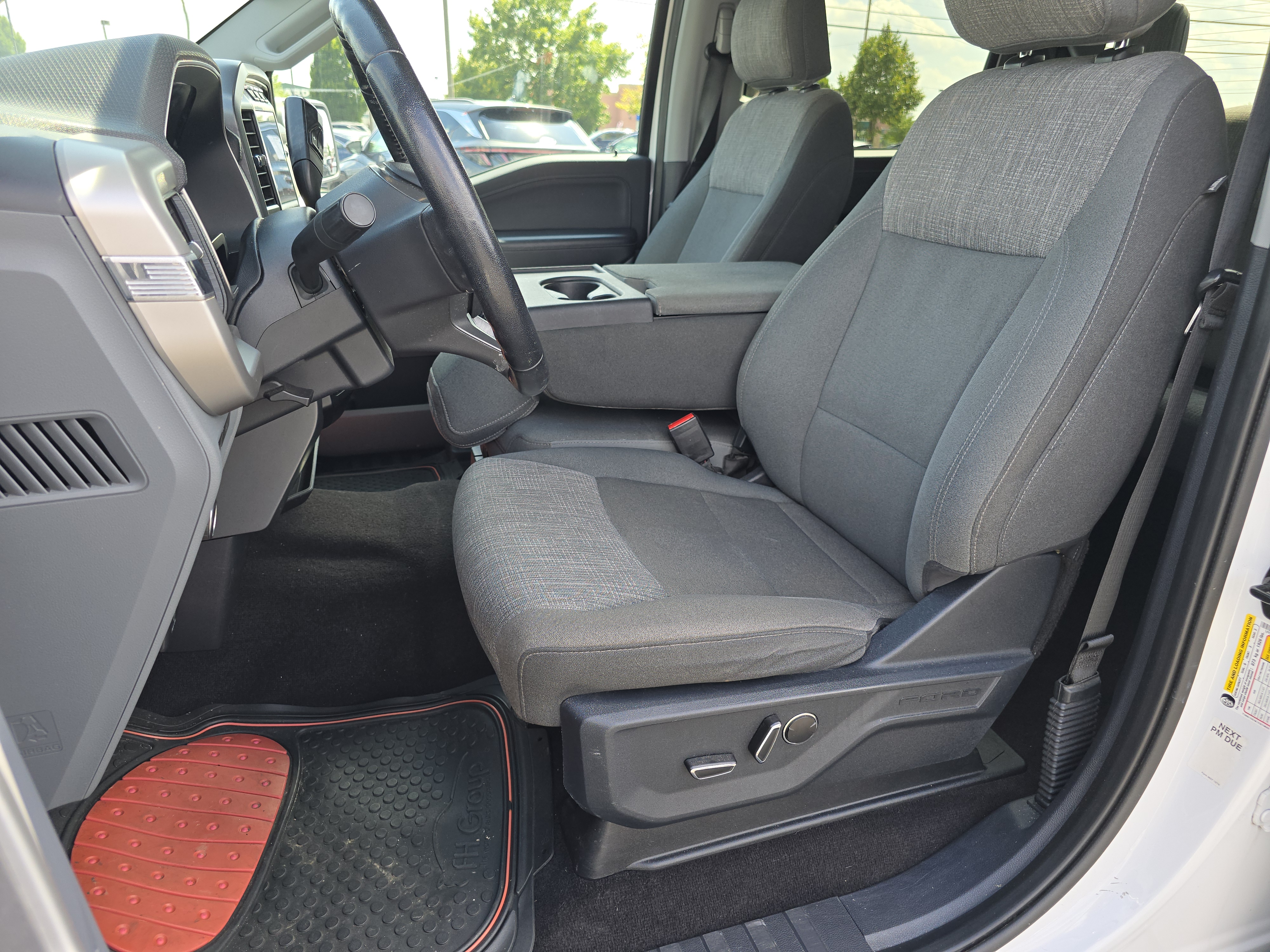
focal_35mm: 23
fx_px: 844
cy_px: 476
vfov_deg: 58.9
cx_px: 635
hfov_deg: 73.9
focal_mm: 6.3
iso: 20
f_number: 1.7
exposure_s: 1/180
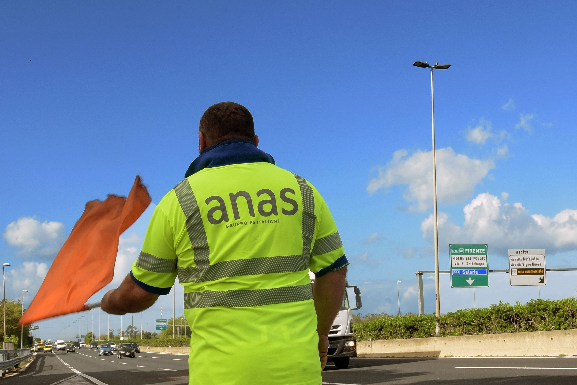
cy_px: 192
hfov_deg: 60.3
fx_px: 497
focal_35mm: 31
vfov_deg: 42.3
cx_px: 288
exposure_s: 1/500
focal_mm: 31
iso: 1000
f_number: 13
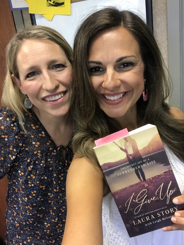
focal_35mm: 32
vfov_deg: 56.8
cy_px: 122
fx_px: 227
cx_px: 92
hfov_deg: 44.2
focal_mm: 2.87
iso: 100
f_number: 2.2
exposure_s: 1/30
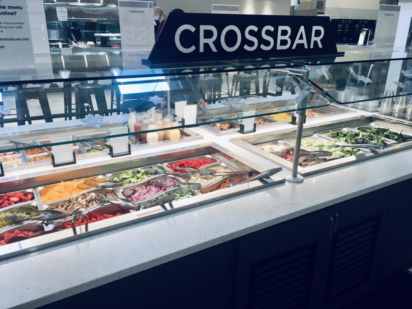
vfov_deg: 48.2
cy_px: 154
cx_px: 206
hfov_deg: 61.7
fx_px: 345
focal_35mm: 29
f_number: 2.2
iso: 25
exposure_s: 1/30
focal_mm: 4.15
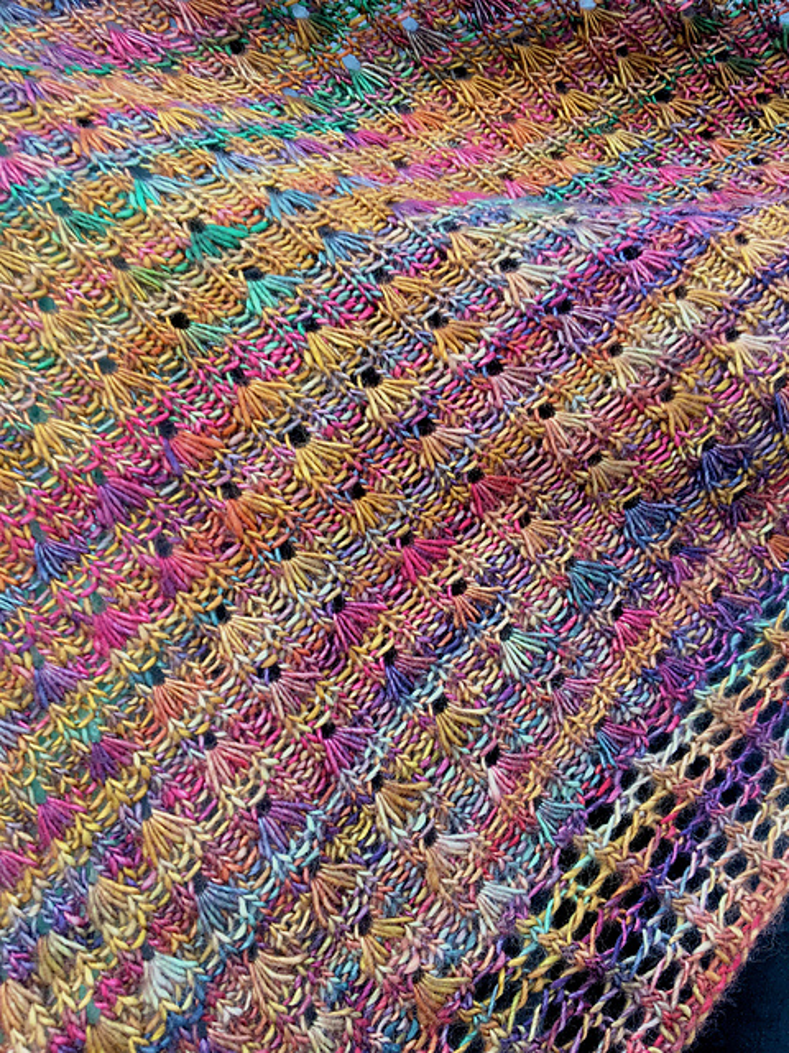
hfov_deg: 48.2
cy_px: 526
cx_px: 394
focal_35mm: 29
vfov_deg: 61.7
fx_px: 881
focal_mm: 4.15
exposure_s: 1/120
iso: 25
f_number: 2.2
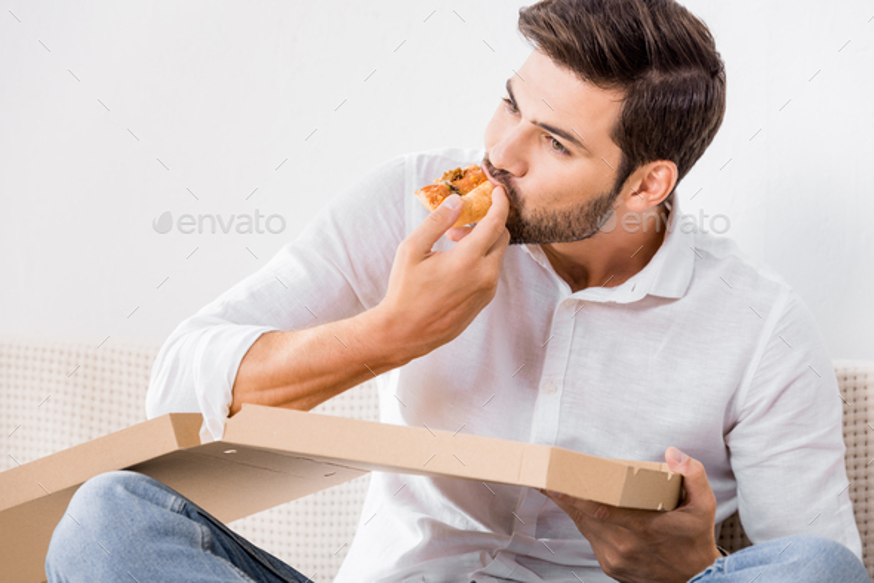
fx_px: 2672
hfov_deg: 18.6
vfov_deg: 12.5
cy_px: 292
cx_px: 437
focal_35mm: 110
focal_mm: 110
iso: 250
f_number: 4.5
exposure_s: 1/200
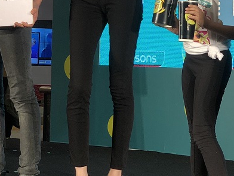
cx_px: 178
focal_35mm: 170
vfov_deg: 8.6
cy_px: -37
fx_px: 1149
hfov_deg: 11.6
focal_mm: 6
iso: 20
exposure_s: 1/50
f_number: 2.4
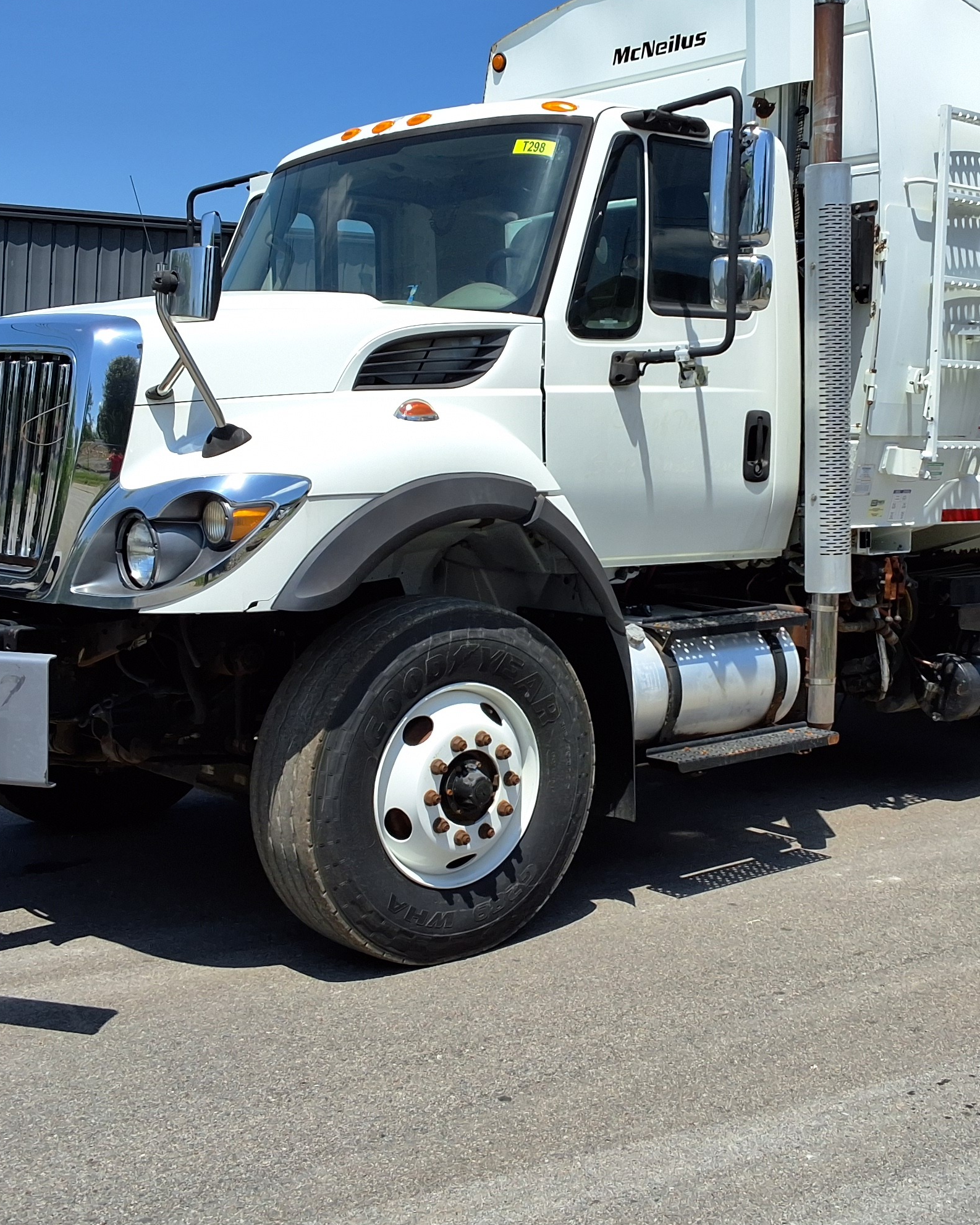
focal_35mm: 45
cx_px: 575
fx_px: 1631
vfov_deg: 41.1
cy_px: 590
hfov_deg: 33.4
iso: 32
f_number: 1.9
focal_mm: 2.91
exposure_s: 1/2119
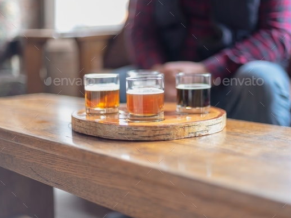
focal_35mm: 55
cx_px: 152
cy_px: 108
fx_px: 462
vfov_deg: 26.6
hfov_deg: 34.9
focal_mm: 50
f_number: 1.6
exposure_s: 1/125
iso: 400
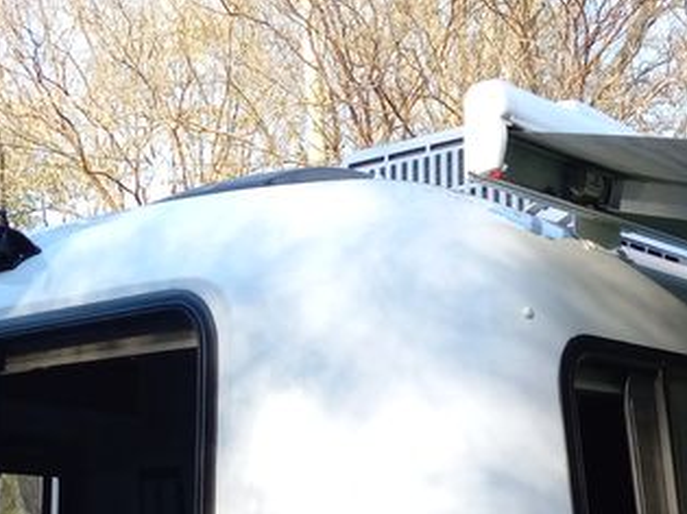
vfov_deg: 15.1
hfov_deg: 21.5
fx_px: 1805
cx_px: 410
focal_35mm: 91
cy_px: 760
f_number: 1.8
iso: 40
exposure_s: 1/300
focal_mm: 3.94
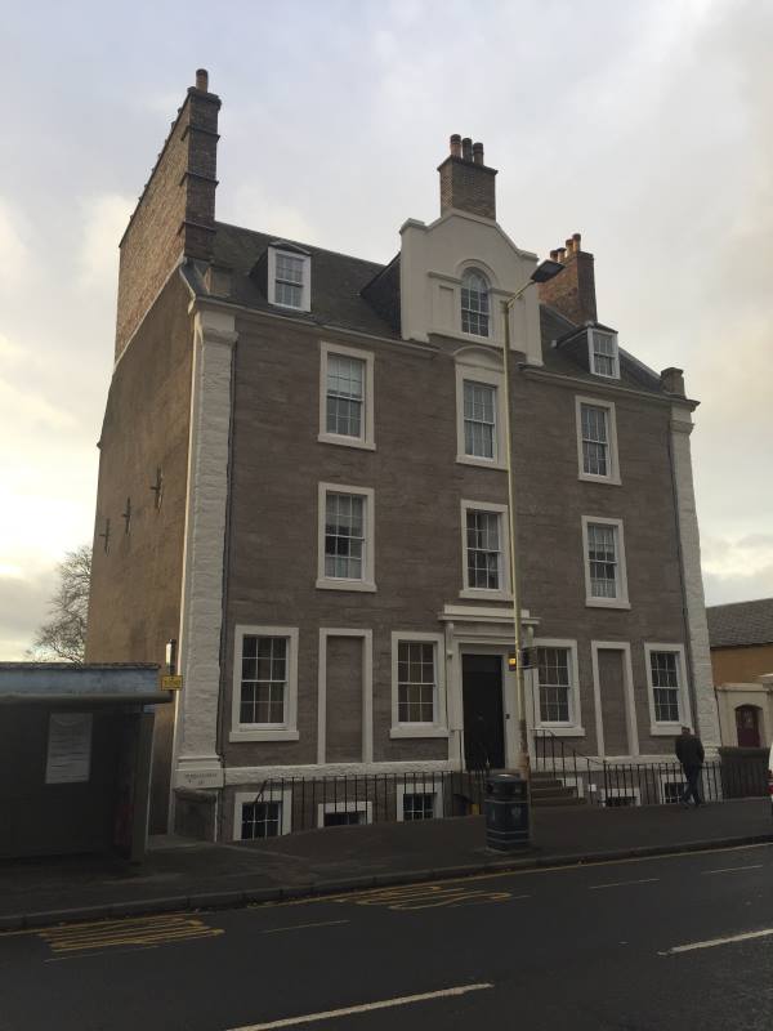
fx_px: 863
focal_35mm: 29
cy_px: 516
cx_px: 386
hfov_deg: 48.2
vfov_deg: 61.7
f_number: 2.2
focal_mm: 4.15
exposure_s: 1/366
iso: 32
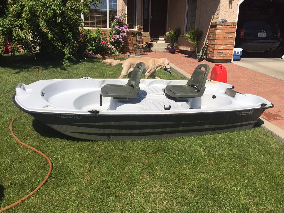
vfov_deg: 48.2
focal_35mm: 29
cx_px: 142
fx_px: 238
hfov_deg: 61.7
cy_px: 106
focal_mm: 4.15
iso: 32
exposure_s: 1/4405
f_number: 2.2
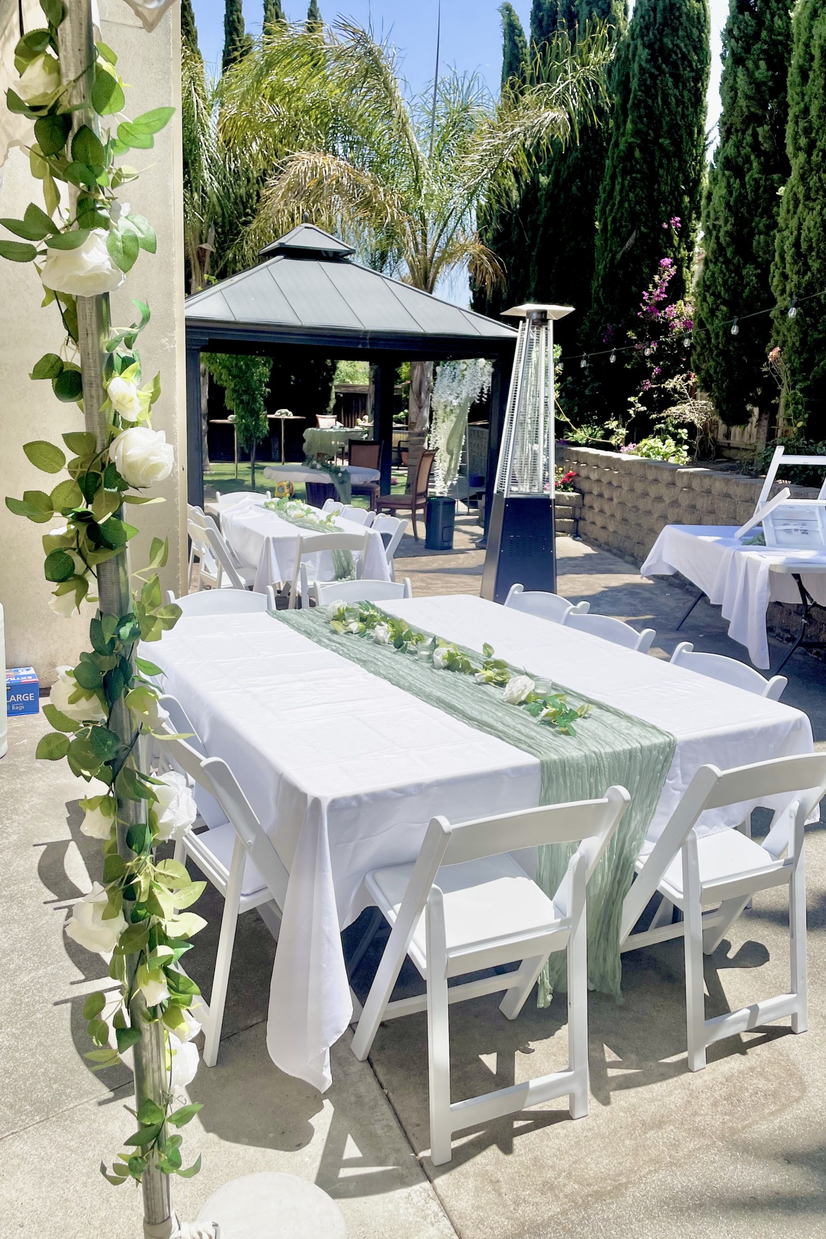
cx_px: 394
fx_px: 964
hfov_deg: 46.4
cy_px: 623
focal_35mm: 28
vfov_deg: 65.5
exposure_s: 1/4464
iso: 32
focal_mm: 4.2
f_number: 1.6
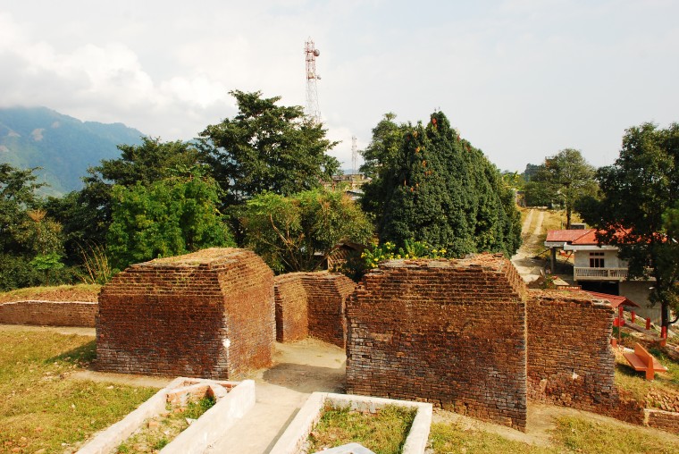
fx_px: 679
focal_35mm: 36
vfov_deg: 36.9
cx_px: 340
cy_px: 227
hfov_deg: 53.1
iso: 200
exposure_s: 1/320
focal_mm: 24
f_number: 9
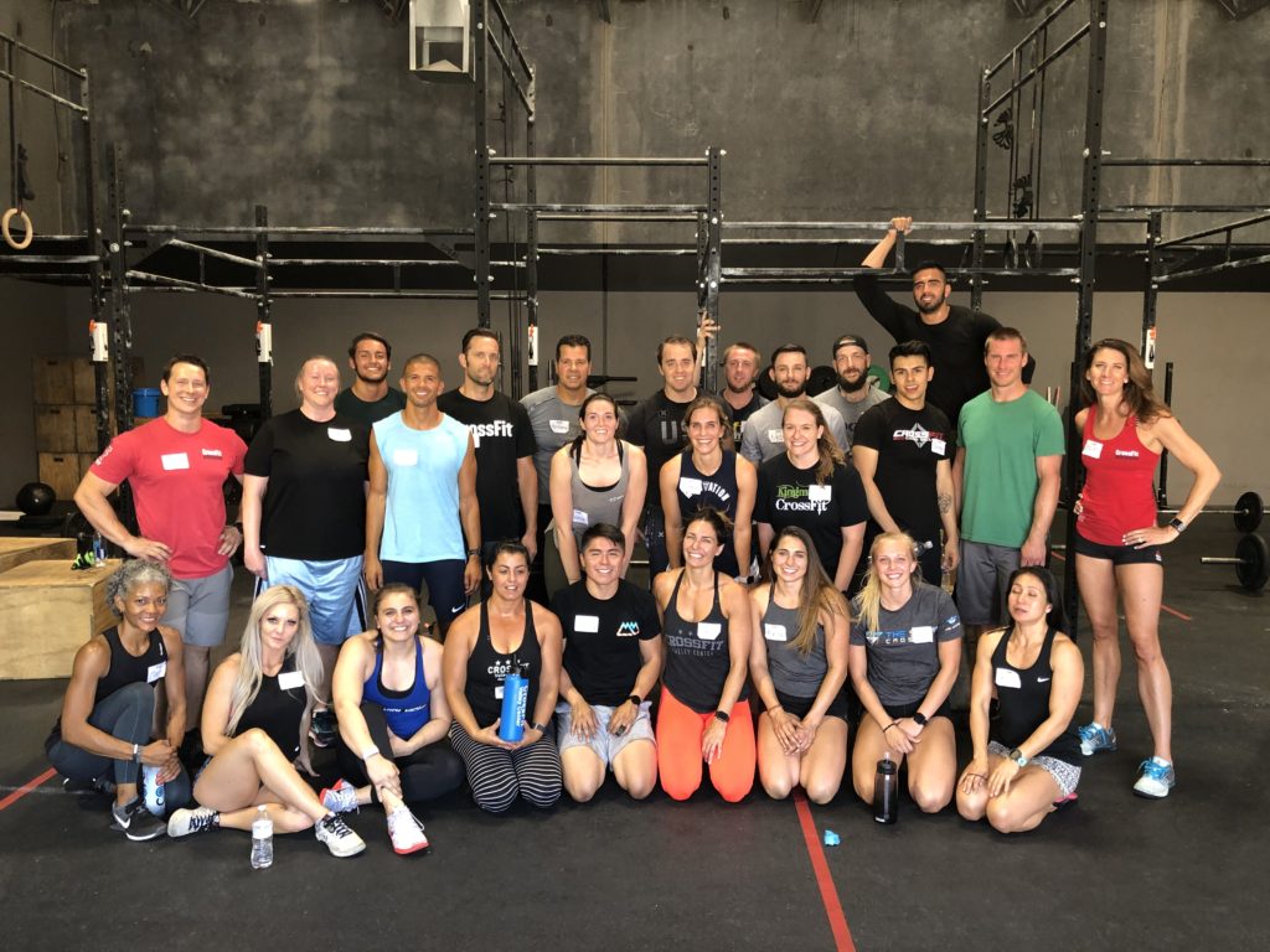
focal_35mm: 28
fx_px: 1027
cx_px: 635
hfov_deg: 63.4
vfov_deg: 49.7
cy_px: 476
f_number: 1.8
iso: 40
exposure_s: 1/20
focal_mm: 4
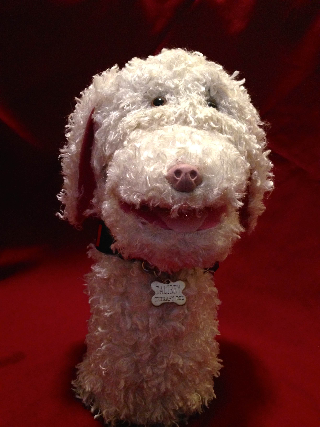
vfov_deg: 55.4
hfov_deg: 42.9
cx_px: 160
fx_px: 407
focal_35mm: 33
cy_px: 214
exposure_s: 1/15
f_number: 2.4
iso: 320
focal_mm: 4.12
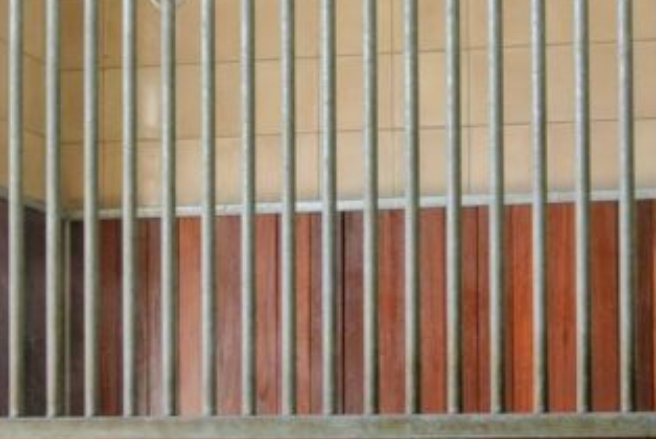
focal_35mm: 88
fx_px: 1605
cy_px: 403
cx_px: 361
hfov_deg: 23.1
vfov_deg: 15.4
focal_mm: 10
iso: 280
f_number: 3.5
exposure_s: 1/60
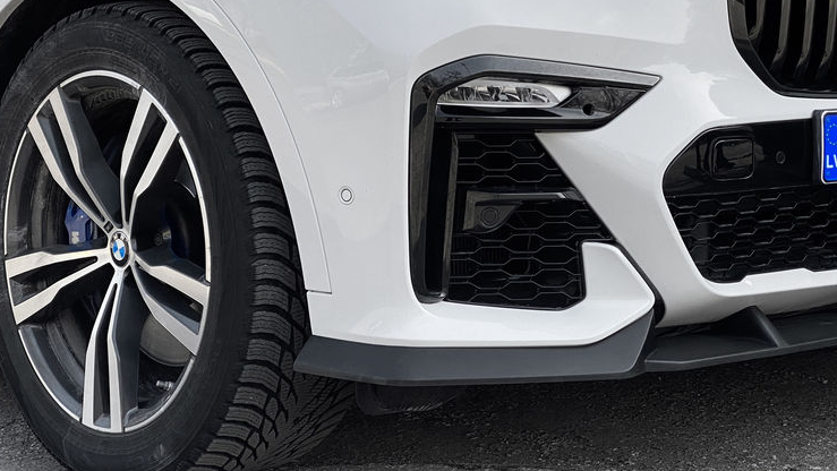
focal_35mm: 92
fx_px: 2042
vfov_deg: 13.1
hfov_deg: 23.1
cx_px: 547
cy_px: 122
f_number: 2
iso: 20
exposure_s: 1/320
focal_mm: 6
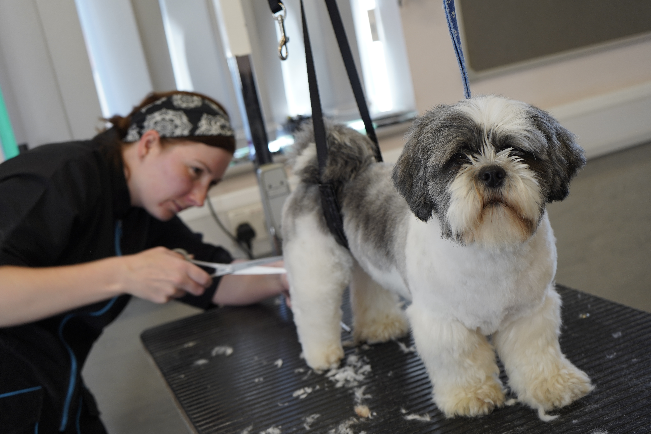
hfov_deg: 46.4
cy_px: 217
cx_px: 326
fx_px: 759
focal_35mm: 42
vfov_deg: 31.9
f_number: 4.5
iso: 250
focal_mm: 42
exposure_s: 1/60
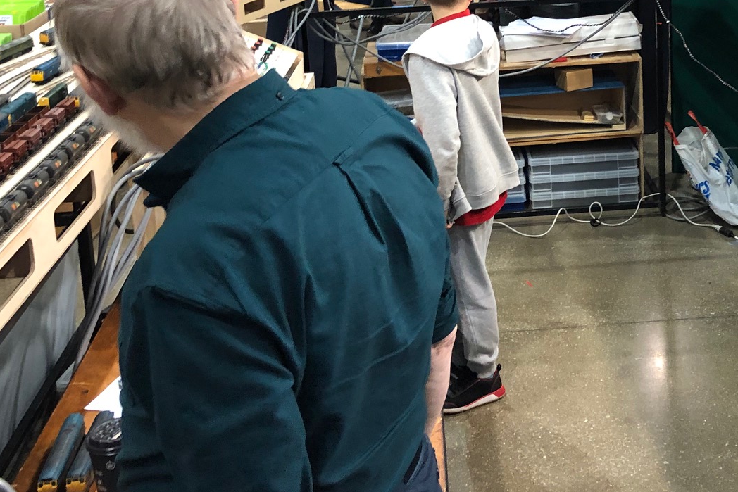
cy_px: -3
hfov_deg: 35.0
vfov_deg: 23.2
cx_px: 538
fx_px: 1148
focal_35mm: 56
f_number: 1.8
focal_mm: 3.99
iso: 100
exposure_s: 1/11
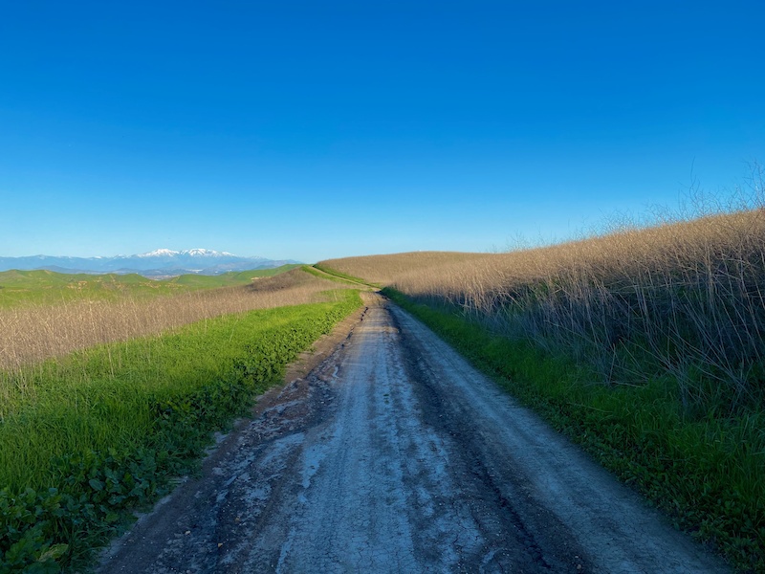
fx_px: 575
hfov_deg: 67.3
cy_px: 287
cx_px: 382
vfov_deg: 53.1
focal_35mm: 26
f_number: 1.8
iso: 32
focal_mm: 4.25
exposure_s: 1/2358
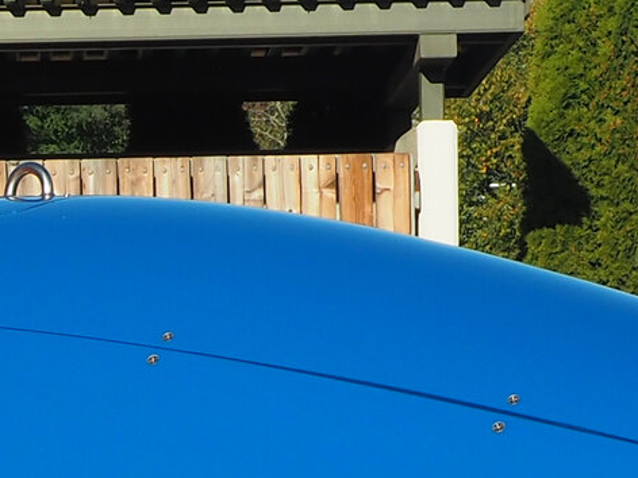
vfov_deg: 5.2
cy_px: 600
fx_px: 5271
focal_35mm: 286
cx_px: -145
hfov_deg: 6.9
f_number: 10
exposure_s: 1/250
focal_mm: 27
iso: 200
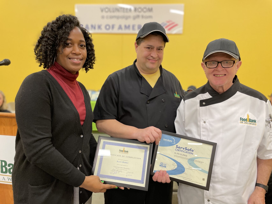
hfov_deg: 67.3
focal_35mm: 26
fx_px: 204
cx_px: 136
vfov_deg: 53.1
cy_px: 102
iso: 125
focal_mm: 4.2
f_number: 1.6
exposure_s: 1/60
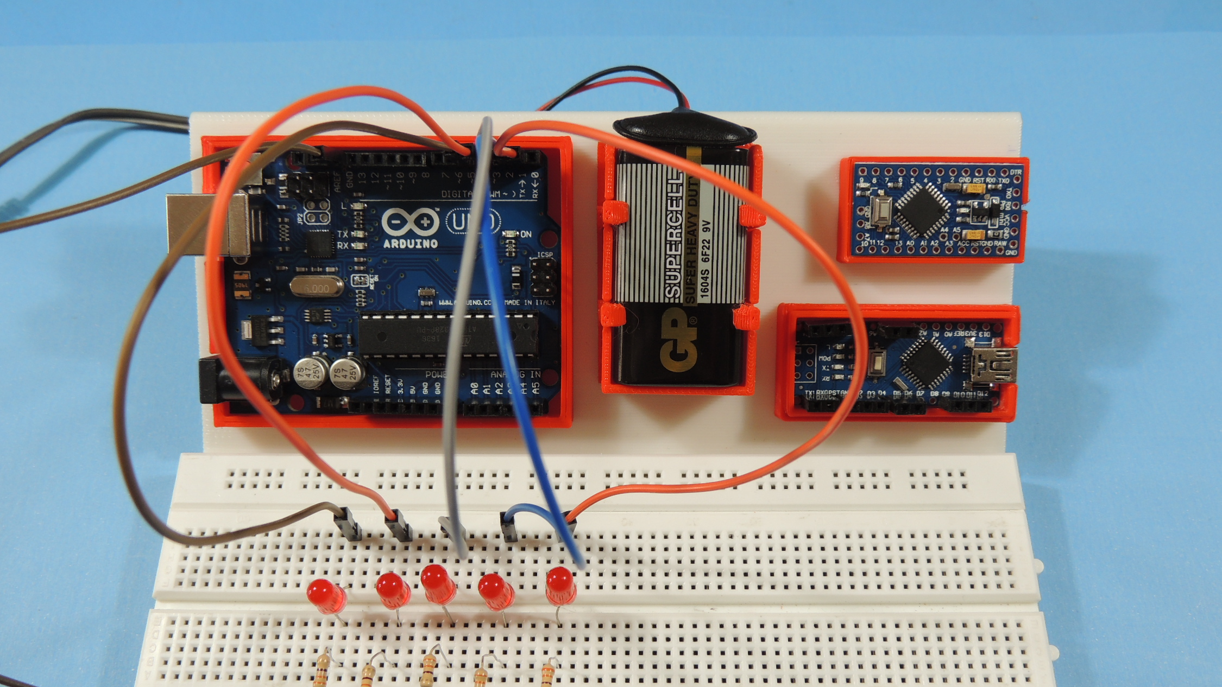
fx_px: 1069
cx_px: 608
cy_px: 389
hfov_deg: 59.5
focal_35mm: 33
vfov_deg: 35.6
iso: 100
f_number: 3.1
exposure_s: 1/50
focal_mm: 5.3
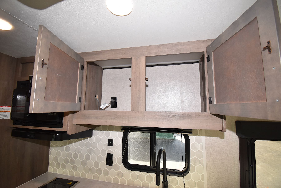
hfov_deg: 100.3
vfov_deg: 77.5
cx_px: 140
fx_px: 117
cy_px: 94
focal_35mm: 15
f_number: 5.6
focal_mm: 10
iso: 800
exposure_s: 1/125
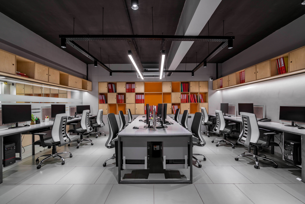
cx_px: 152
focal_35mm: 16
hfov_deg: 96.7
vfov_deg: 73.8
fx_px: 136
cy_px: 102
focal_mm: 16
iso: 200
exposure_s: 1/3
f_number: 8
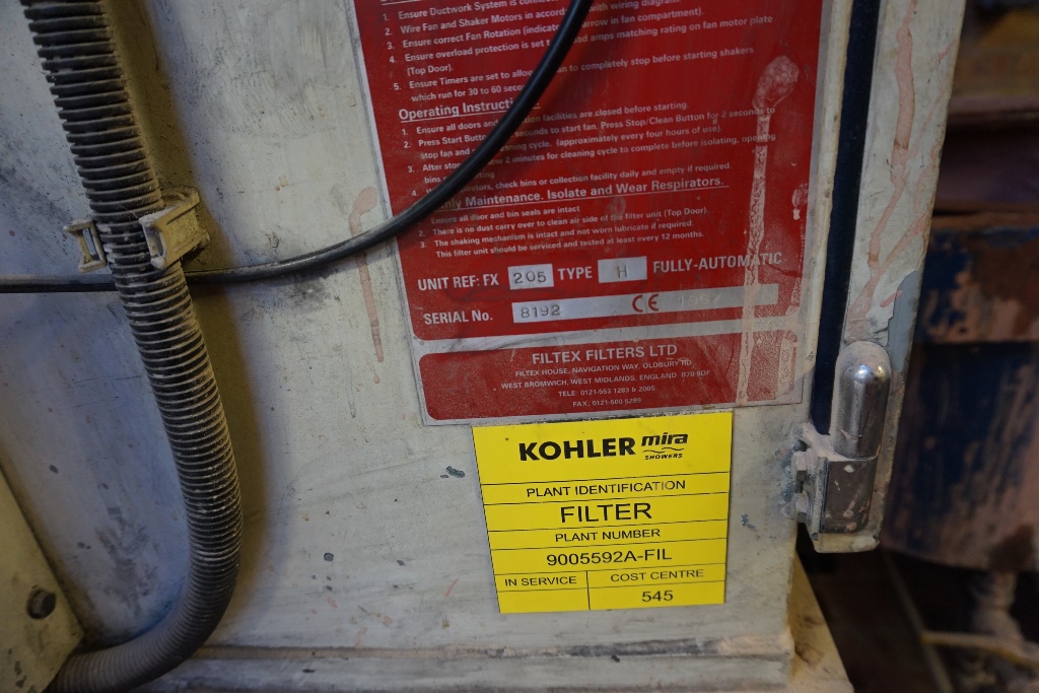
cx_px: 520
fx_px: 693
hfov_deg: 73.7
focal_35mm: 24
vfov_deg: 53.1
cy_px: 346
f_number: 4
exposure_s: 1/60
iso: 800
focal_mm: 16
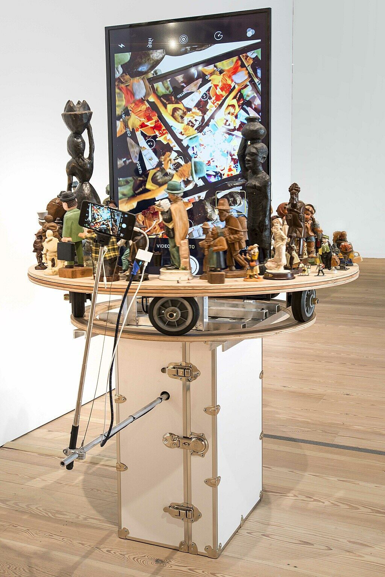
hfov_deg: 37.9
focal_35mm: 35
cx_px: 192
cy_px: 288
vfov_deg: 54.4
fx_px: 561
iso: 100
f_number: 7.1
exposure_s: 1/8
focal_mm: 35
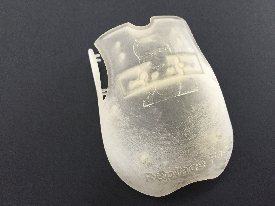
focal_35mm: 29
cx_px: 138
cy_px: 103
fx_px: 230
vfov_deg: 48.2
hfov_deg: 61.7
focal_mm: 4.15
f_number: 2.2
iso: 125
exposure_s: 1/30
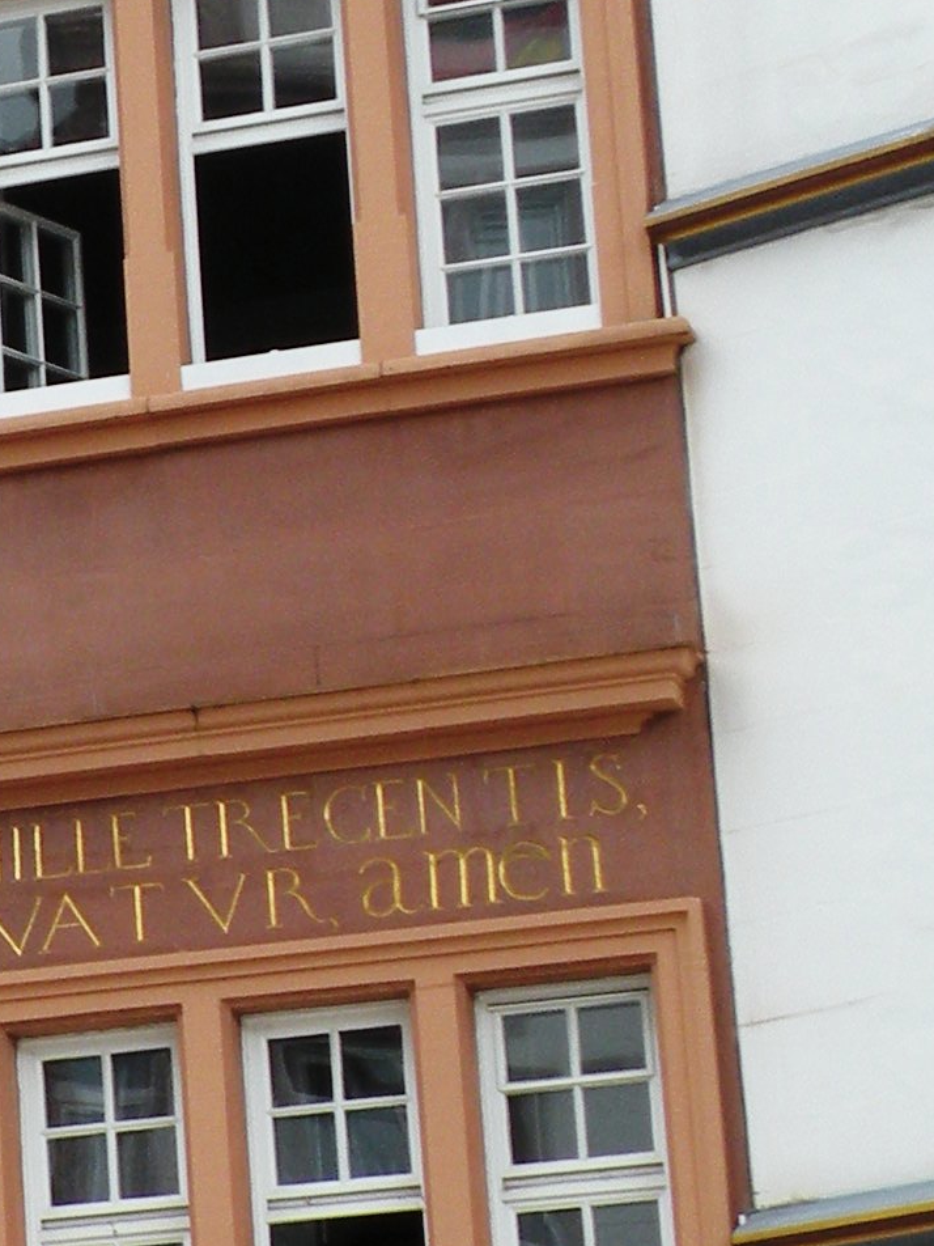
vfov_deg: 12.3
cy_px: 631
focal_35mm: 161
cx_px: -699
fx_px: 5792
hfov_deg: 8.9
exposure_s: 1/132
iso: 64
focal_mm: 7.4
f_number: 4.5
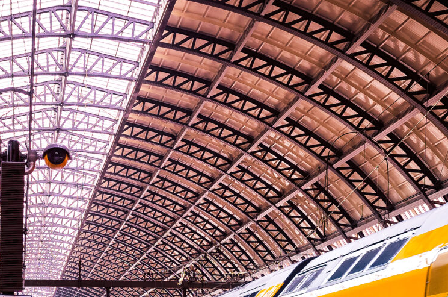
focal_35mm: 77
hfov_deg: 25.6
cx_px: 51
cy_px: 305
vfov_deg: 17.2
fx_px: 956
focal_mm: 18.3
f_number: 5
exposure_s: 1/80
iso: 200
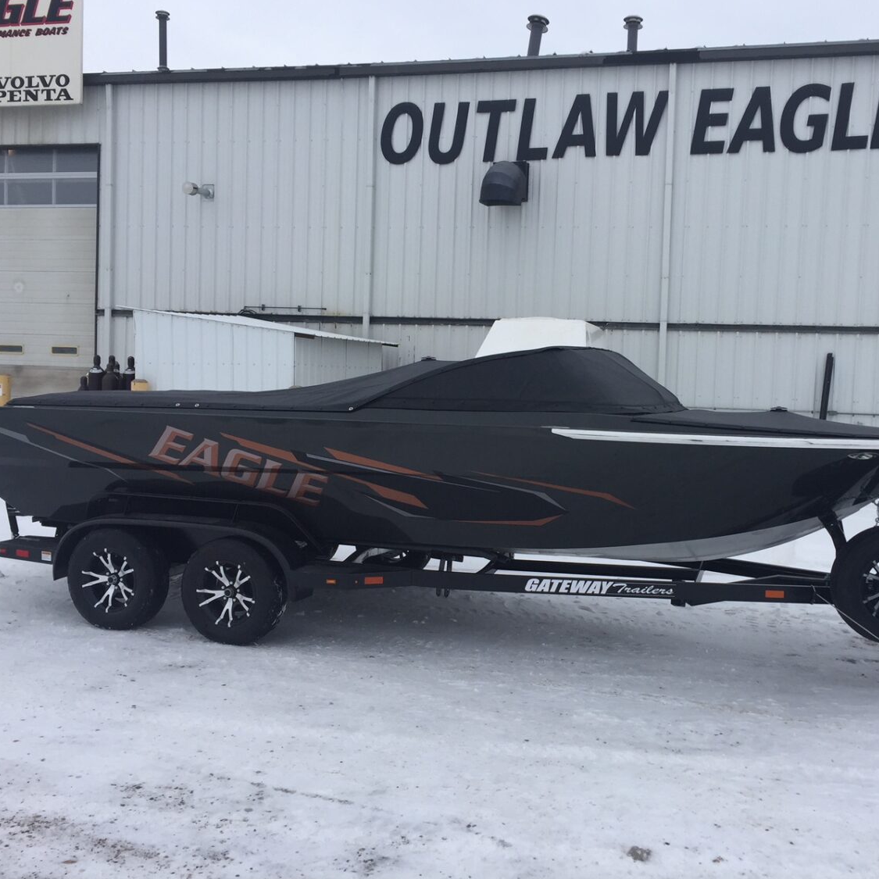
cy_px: 435
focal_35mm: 35
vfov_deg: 47.2
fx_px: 1006
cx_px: 534
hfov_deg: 46.9
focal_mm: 4.15
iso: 32
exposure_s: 1/1364
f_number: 2.2
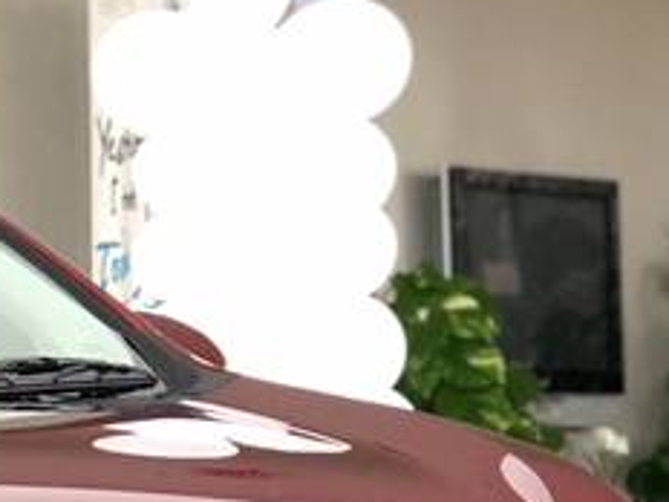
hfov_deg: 7.6
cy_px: 753
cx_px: -502
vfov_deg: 5.8
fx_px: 4870
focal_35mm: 252
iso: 125
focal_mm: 6.6
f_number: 2.8
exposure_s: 1/33
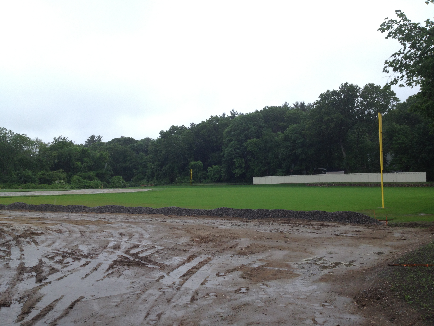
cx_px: 217
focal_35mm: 35
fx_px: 439
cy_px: 163
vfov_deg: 40.7
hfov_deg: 52.6
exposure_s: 1/484
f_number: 2.4
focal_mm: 4.28
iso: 50
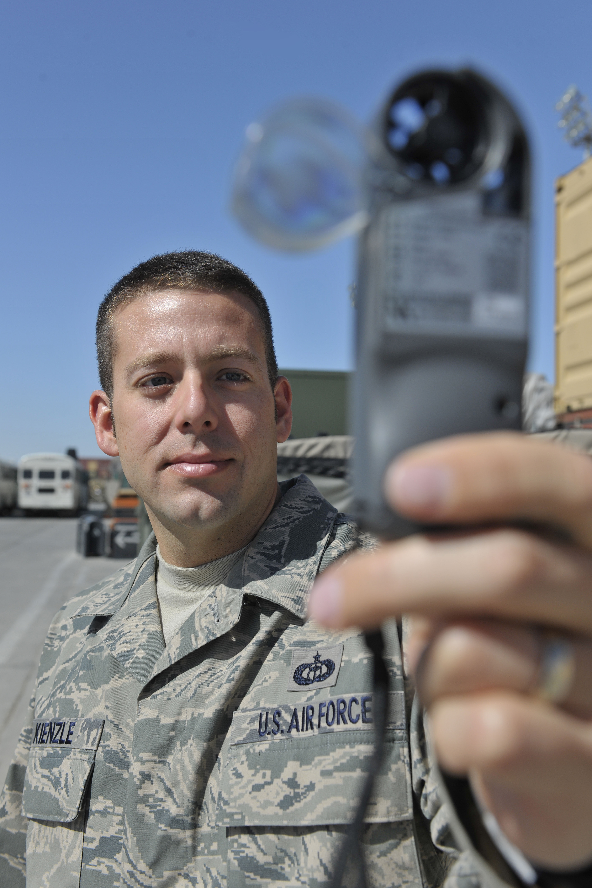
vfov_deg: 50.7
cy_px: 444
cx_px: 296
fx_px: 937
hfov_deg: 35.1
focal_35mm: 38
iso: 250
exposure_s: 1/640
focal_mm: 38
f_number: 6.3
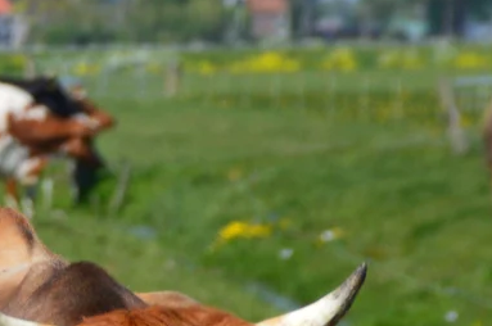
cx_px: -286
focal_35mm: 1179
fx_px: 16086
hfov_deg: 1.8
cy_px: 372
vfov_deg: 1.2
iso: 320
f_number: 11
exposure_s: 1/500
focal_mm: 200
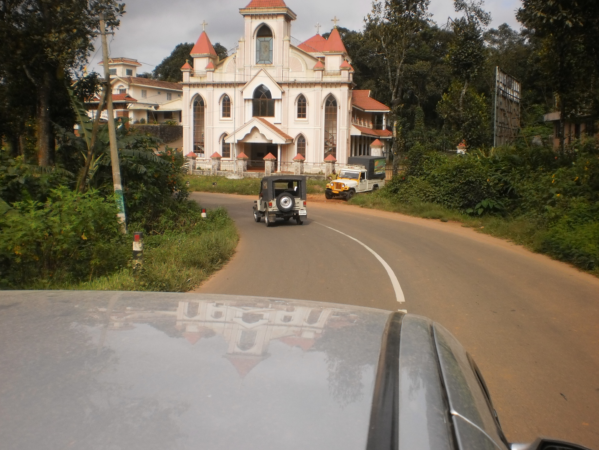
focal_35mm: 37
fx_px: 640
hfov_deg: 50.1
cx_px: 303
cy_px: 231
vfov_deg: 38.7
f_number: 4.6
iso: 100
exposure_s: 1/800
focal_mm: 6.3
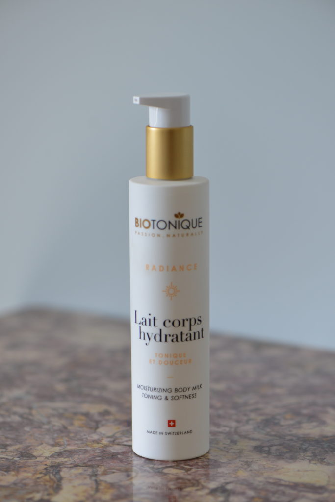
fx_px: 1465
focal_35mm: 105
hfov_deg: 13.0
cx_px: 168
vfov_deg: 19.5
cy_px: 251
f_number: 4.5
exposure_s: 1/250
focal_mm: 105
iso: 800
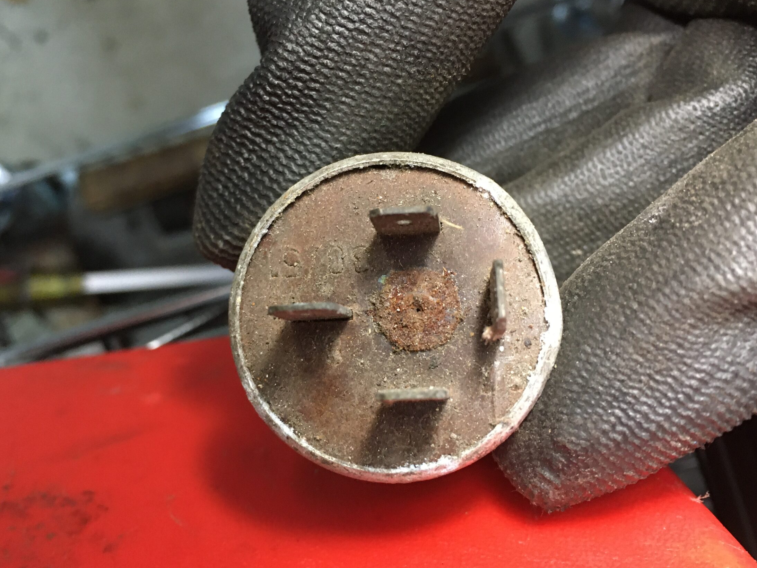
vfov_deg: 41.8
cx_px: 355
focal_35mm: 34
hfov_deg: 53.9
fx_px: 744
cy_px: 295
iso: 200
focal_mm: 4.15
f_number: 2.2
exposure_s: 1/24
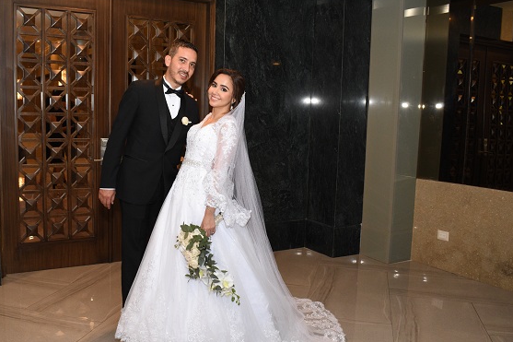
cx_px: 220
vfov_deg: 37.8
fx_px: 499
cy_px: 177
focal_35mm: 35
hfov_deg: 54.3
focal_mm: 20
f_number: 7.1
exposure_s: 1/60
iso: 800
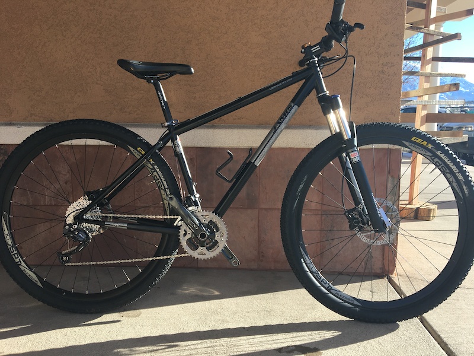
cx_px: 237
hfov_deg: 61.7
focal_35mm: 29
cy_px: 178
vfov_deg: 48.2
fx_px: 397
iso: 25
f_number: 2.2
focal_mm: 4.15
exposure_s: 1/545
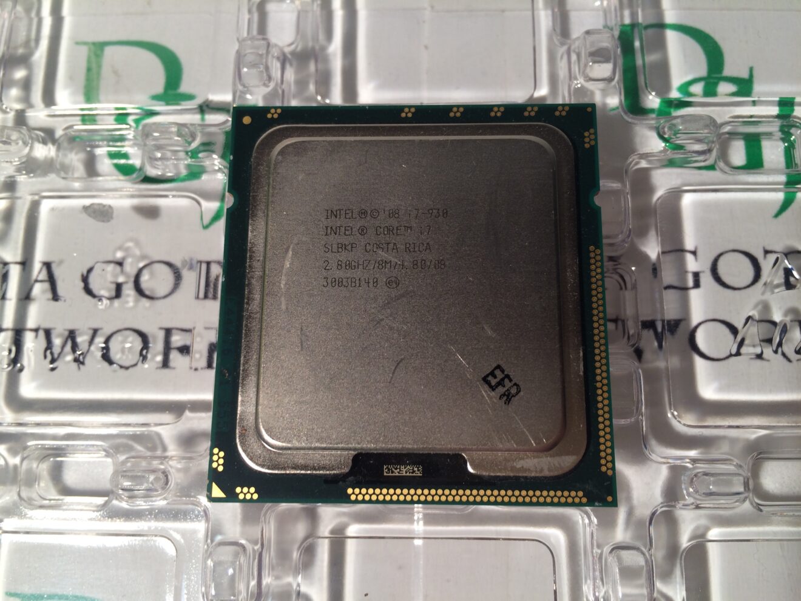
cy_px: 300
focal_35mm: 29
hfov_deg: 61.7
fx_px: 671
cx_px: 400
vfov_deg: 48.2
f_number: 2.2
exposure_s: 1/60
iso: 32
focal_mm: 4.15
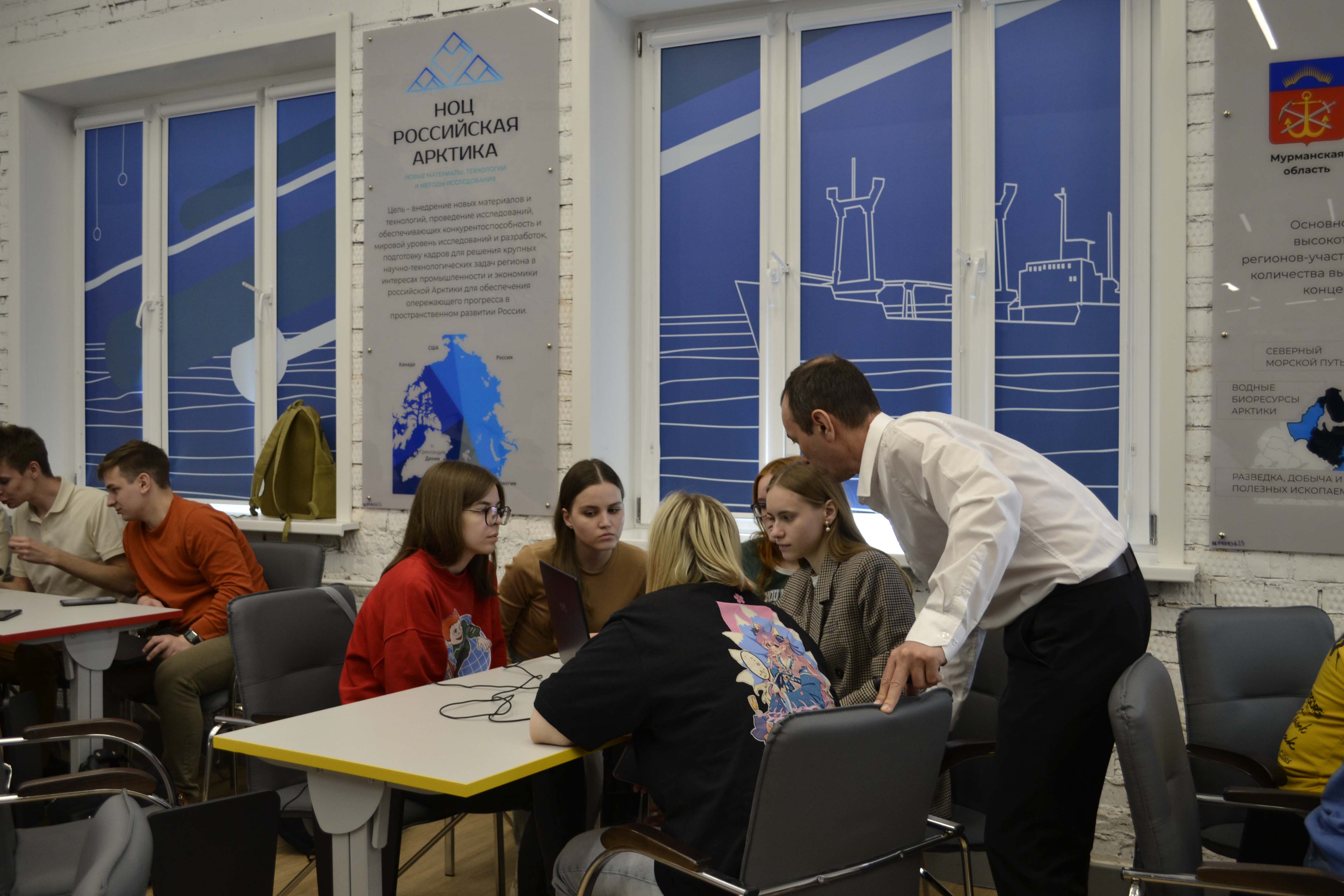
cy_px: 448
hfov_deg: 53.1
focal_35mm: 36
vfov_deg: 36.9
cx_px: 672
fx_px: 1344
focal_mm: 24
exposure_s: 1/80
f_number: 4.2
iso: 400
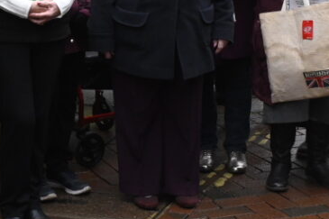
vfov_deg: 11.2
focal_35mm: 122
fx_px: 1114
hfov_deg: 16.3
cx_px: -29
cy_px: 20
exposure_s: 1/125
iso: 2800
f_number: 8
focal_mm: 29
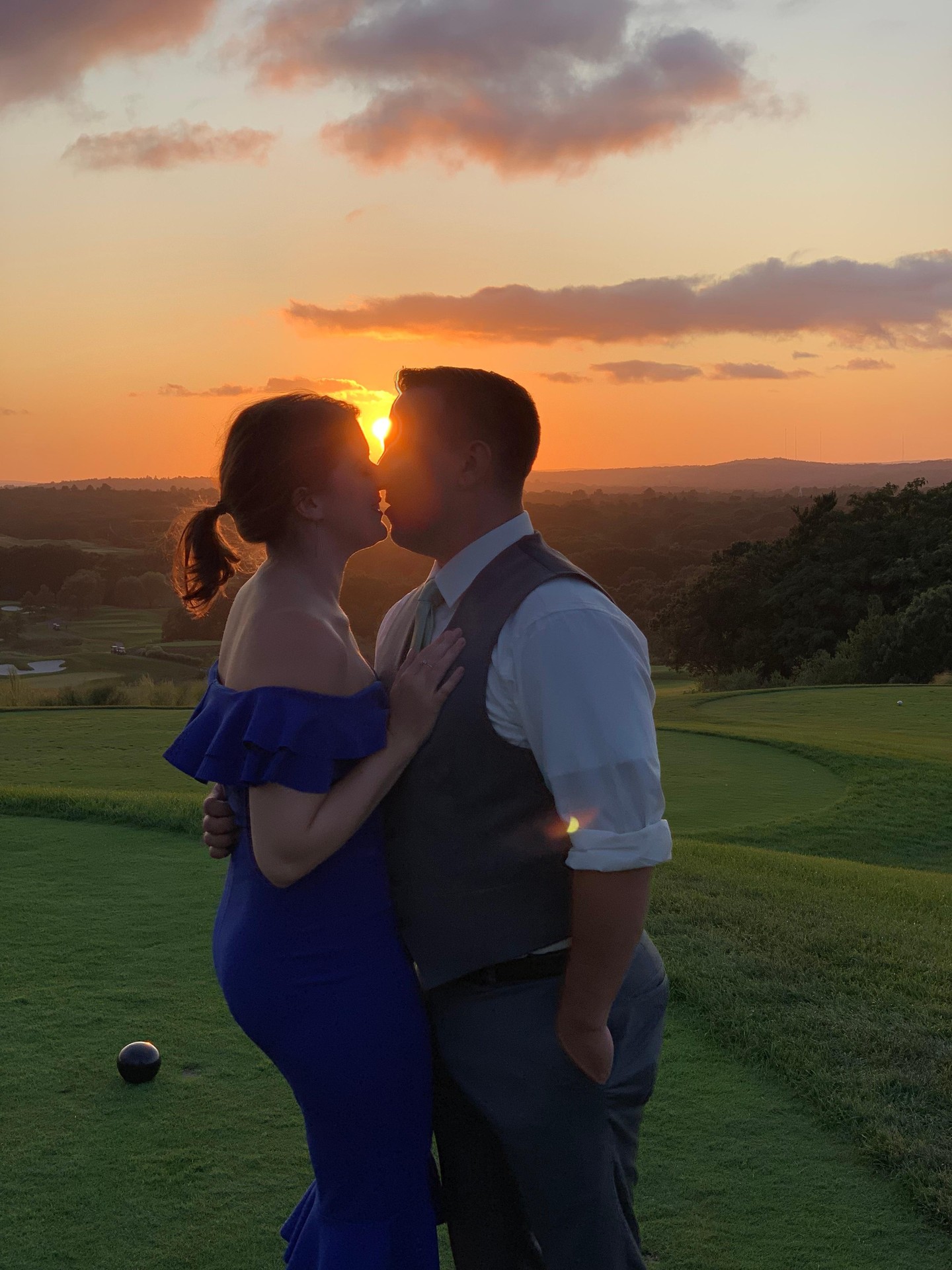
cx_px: 476
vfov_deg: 36.8
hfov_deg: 28.0
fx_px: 1907
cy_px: 635
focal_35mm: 52
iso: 16
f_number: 2.4
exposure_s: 1/403
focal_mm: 6
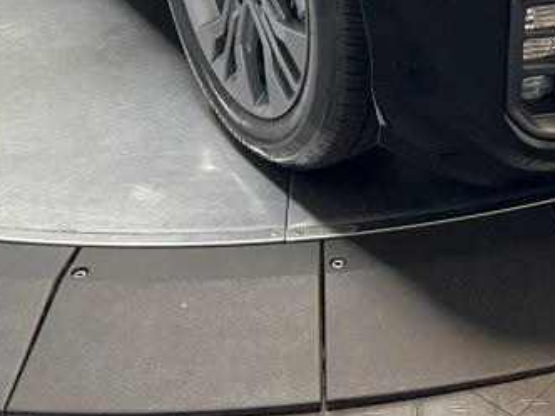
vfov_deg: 17.7
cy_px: -219
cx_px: 483
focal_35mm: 74
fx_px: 1186
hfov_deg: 25.6
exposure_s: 1/60
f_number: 1.78
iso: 500
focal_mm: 6.86
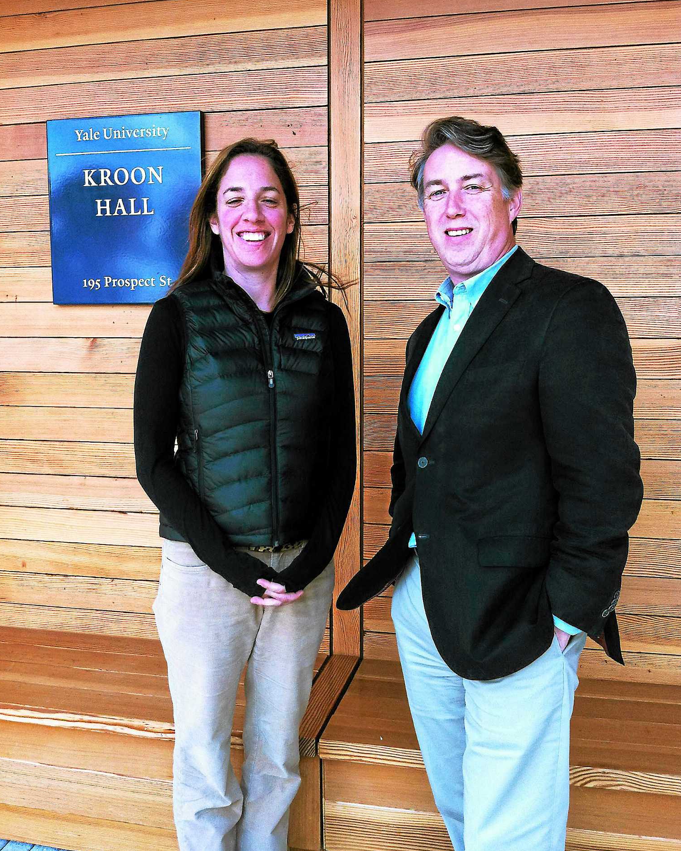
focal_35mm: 37
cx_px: 343
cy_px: 416
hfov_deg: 40.1
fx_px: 932
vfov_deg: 49.1
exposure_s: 1/120
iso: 100
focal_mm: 3.85
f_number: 2.8
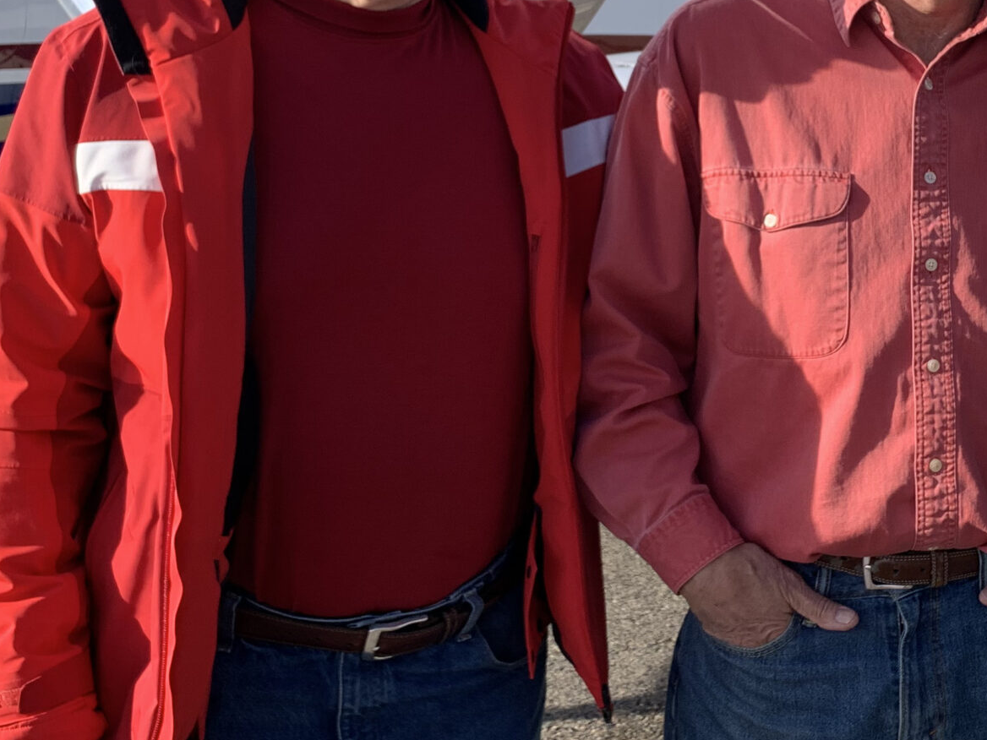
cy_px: 239
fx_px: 1625
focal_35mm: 57
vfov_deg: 25.5
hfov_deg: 32.3
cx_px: 868
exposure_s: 1/1406
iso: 25
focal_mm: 4.25
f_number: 1.8
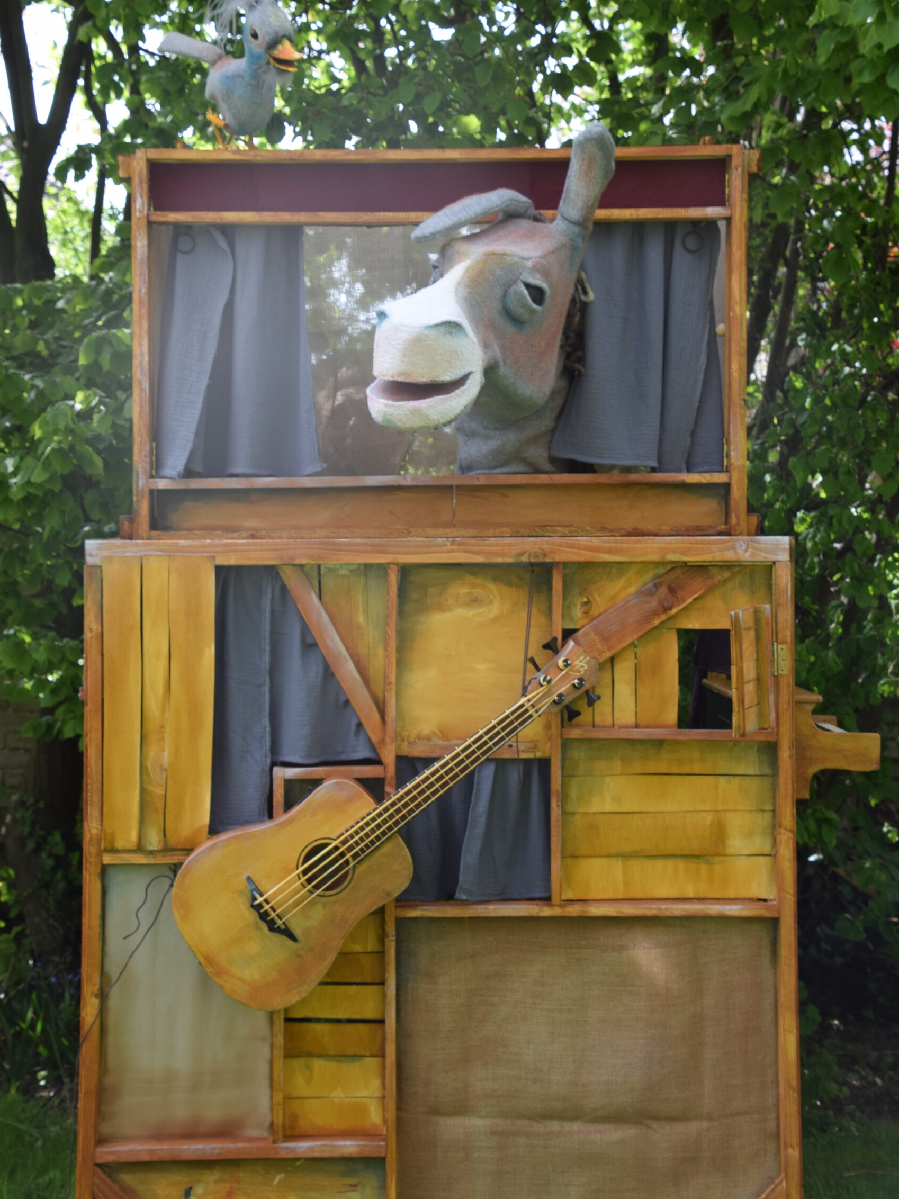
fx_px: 2148
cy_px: 537
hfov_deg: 23.6
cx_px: 450
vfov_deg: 31.2
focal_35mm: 62
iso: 400
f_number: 7.1
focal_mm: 38
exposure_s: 1/200
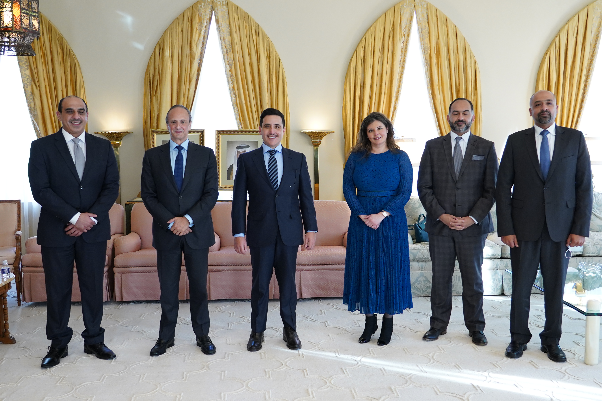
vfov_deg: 36.9
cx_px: 301
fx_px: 602
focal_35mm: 36
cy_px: 200
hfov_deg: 53.1
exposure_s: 1/80
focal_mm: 24
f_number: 4
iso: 1600
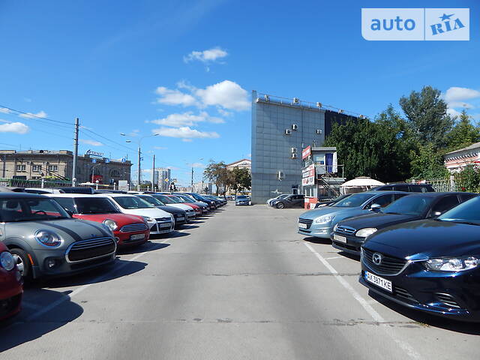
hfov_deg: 76.4
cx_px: 240
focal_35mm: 22
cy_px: 180
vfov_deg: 61.1
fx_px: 305
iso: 125
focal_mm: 4
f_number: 6
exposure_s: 1/500
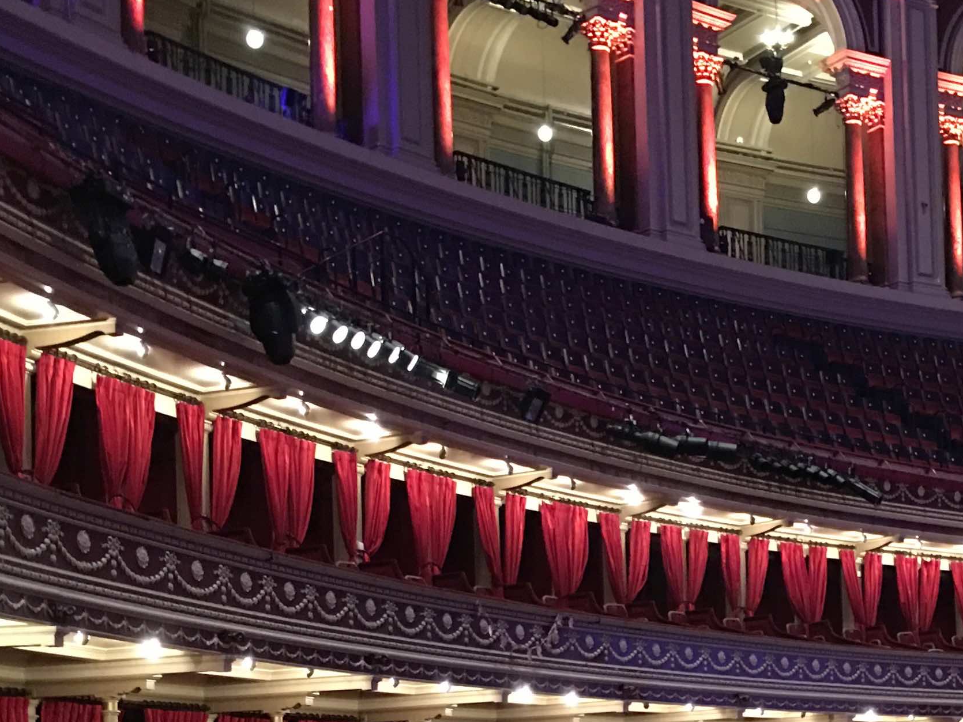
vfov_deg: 20.3
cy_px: 738
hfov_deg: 27.4
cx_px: 708
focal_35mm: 70
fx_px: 1948
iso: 125
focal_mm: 4.15
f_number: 2.2
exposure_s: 1/4
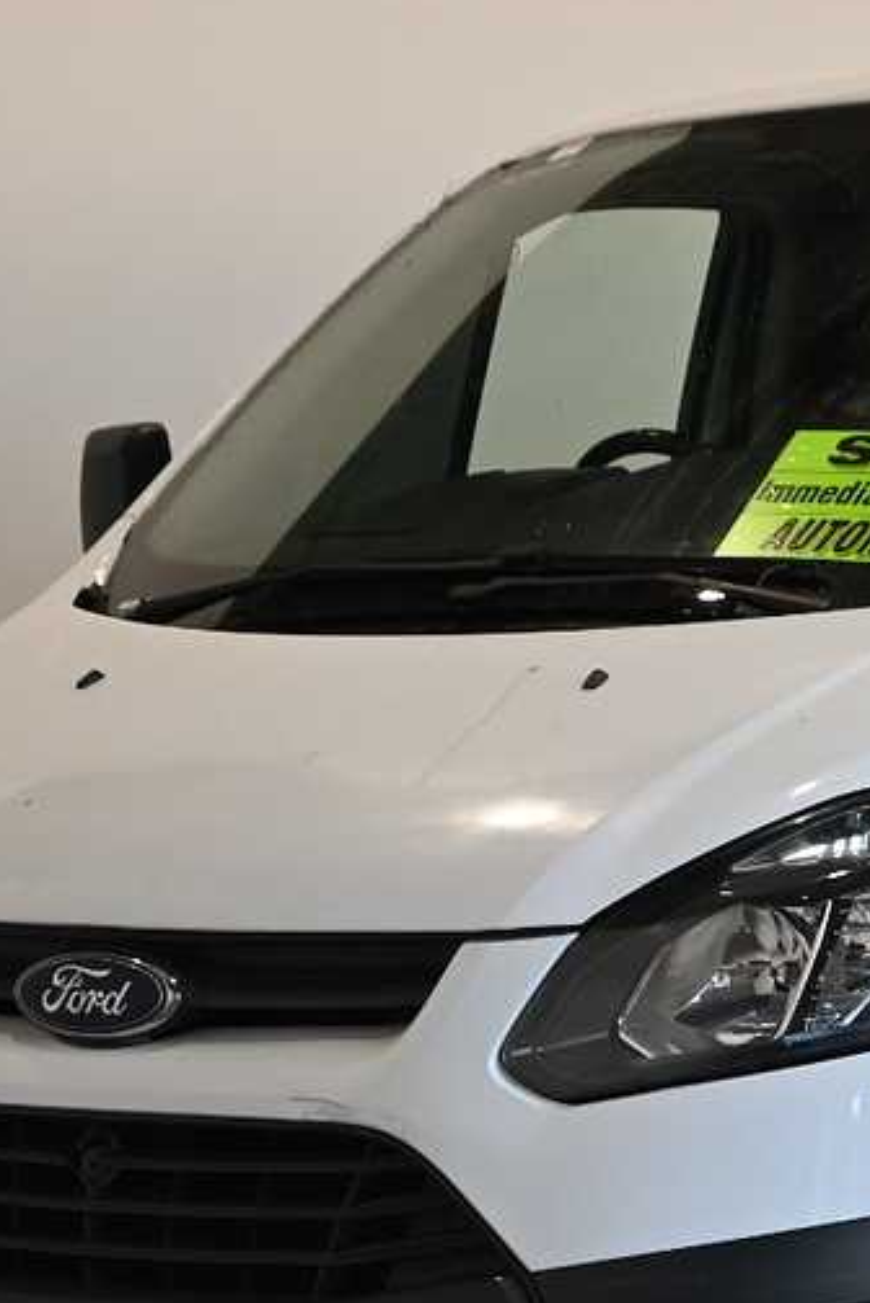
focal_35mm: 143
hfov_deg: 9.4
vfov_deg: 14.3
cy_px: 896
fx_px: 5176
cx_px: 1168
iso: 400
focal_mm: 40
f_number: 5.6
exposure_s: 1/160
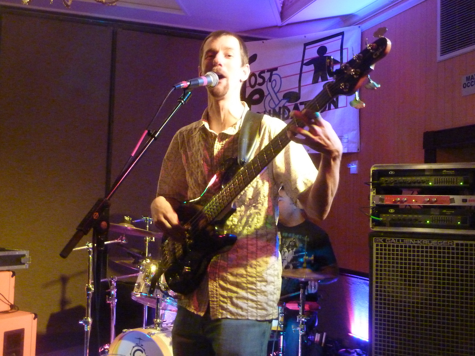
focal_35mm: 42
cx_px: 238
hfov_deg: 44.8
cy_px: 178
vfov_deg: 34.3
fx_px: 576
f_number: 3.7
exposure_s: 1/15
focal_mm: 6.9
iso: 800
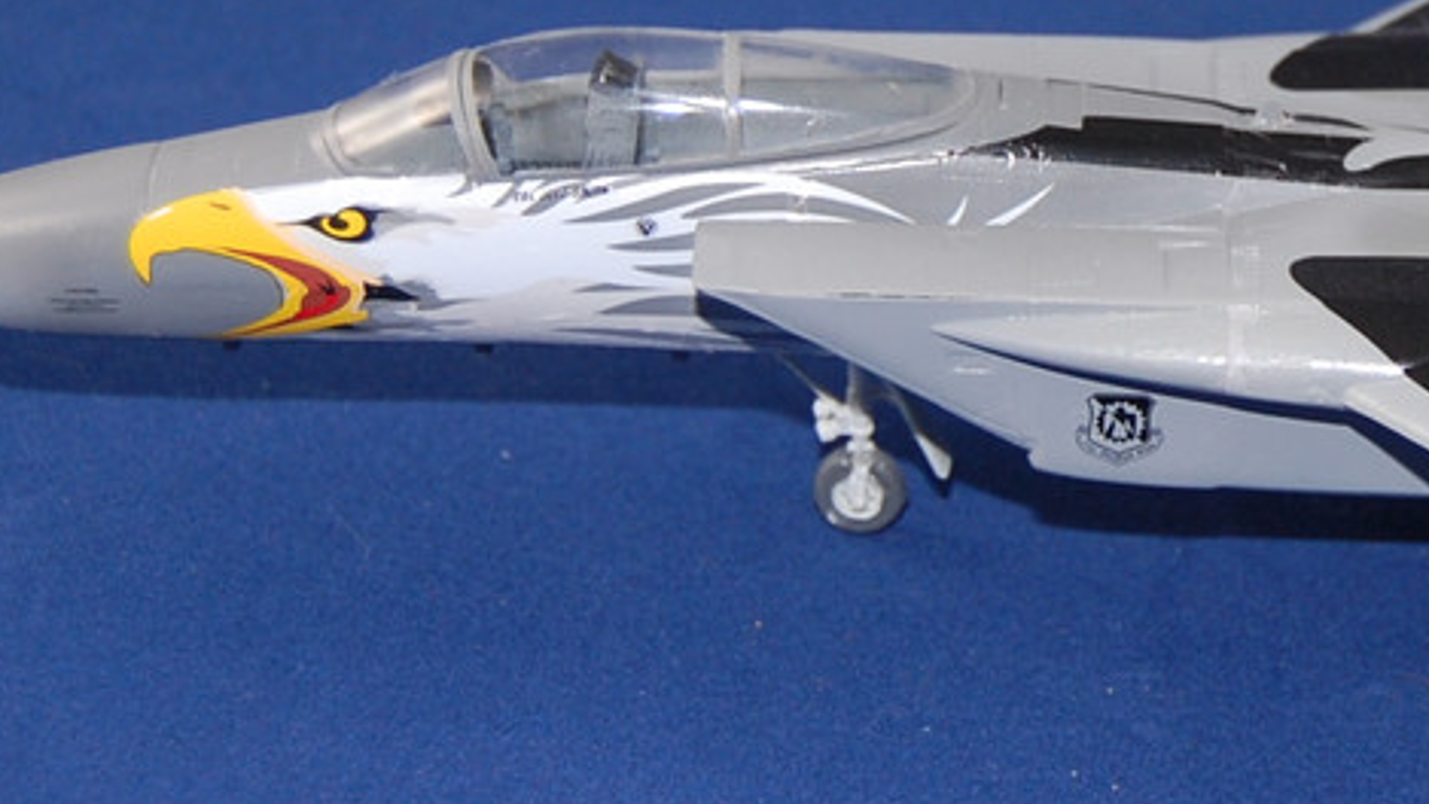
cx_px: 1426
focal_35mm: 129
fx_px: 4889
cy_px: -12
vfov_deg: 9.3
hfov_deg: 16.3
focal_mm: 32
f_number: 4.5
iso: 400
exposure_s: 1/60
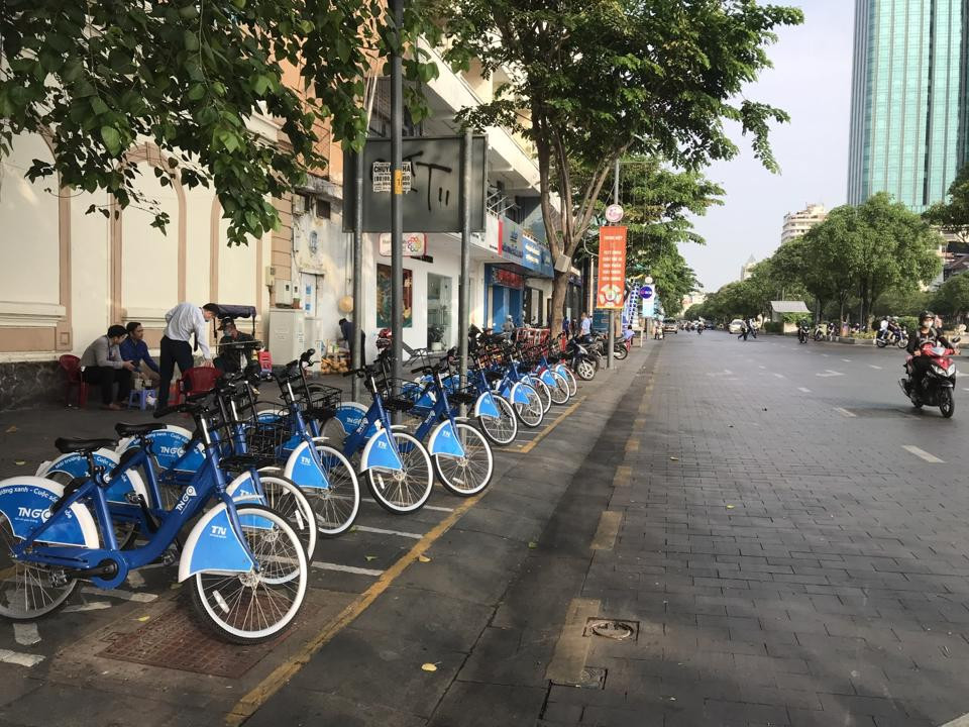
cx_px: 484
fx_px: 784
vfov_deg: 49.7
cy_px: 364
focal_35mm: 28
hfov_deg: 63.4
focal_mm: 3.99
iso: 20
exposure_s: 1/1018
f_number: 1.8
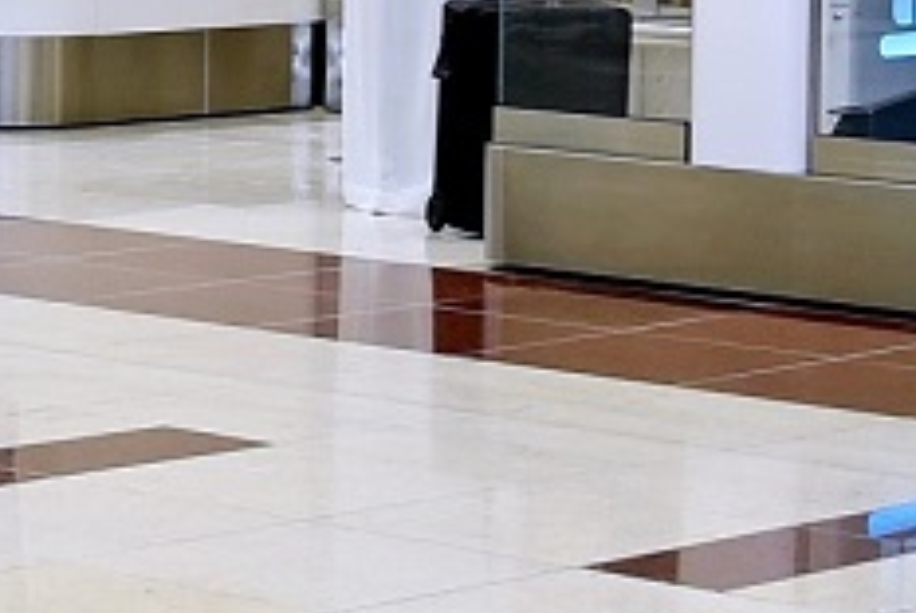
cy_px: -334
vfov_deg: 7.4
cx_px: -403
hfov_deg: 10.9
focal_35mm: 182
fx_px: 4637
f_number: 4
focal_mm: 24
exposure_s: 1/40
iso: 200
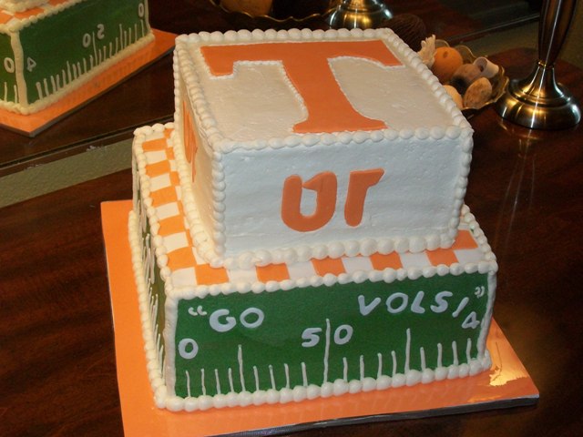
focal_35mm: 53
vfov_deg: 27.5
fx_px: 893
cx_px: 292
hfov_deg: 36.2
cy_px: 218
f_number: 3.4
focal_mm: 9.5
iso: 160
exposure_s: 1/80
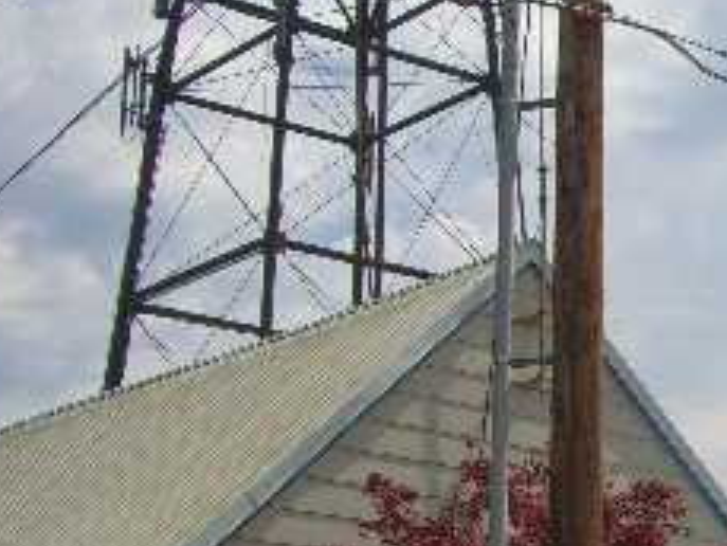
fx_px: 2227
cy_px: 467
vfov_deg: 13.9
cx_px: 765
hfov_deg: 18.0
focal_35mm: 106
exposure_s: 1/800
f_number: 5.6
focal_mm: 7.9
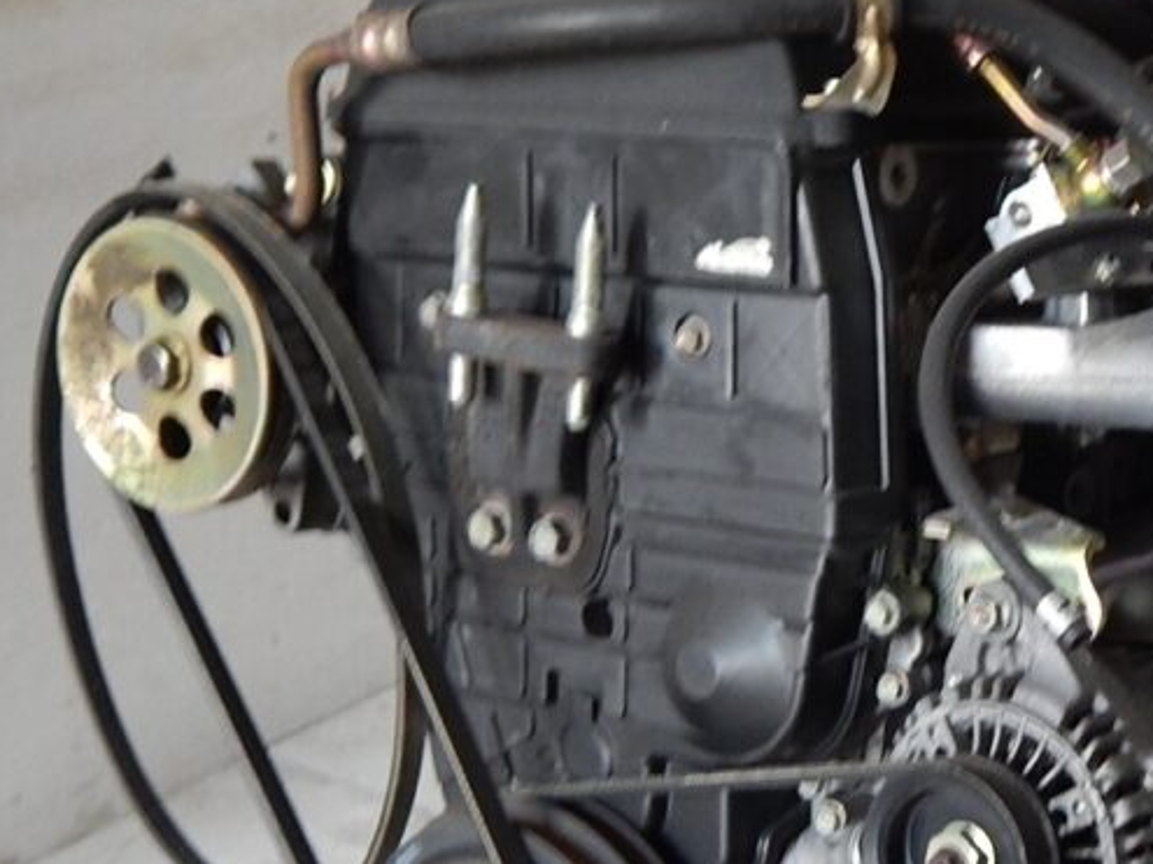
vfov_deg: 16.5
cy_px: 605
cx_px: 983
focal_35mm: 89
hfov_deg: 21.6
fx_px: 2964
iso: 400
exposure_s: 1/40
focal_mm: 7.7
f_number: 3.6
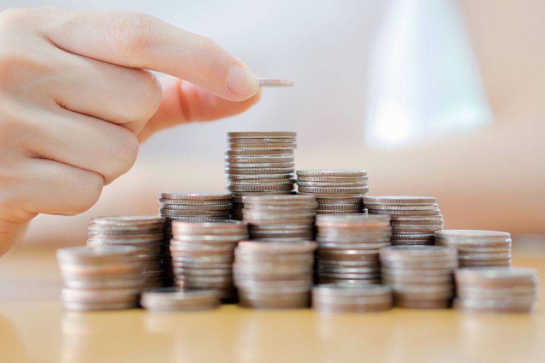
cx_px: 283
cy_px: 167
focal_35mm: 85
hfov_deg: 23.9
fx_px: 1287
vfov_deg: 16.1
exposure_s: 1/15
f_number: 2
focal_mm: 50
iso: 200
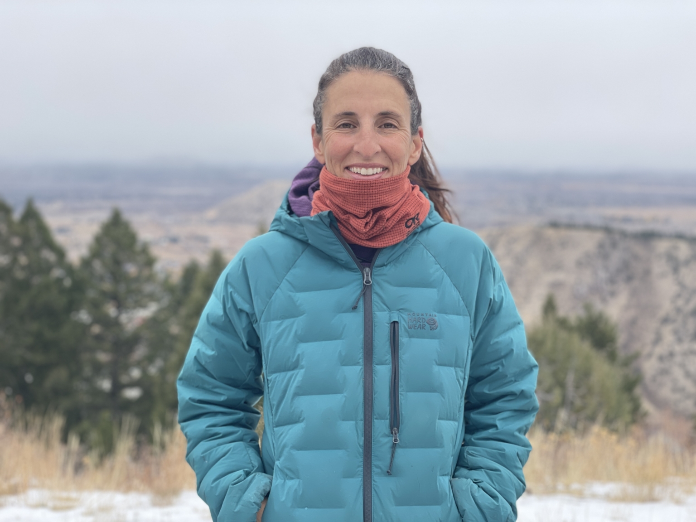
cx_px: 348
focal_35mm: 52
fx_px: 1046
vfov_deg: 28.0
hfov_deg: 36.8
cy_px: 261
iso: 32
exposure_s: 1/235
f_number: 2
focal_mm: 6
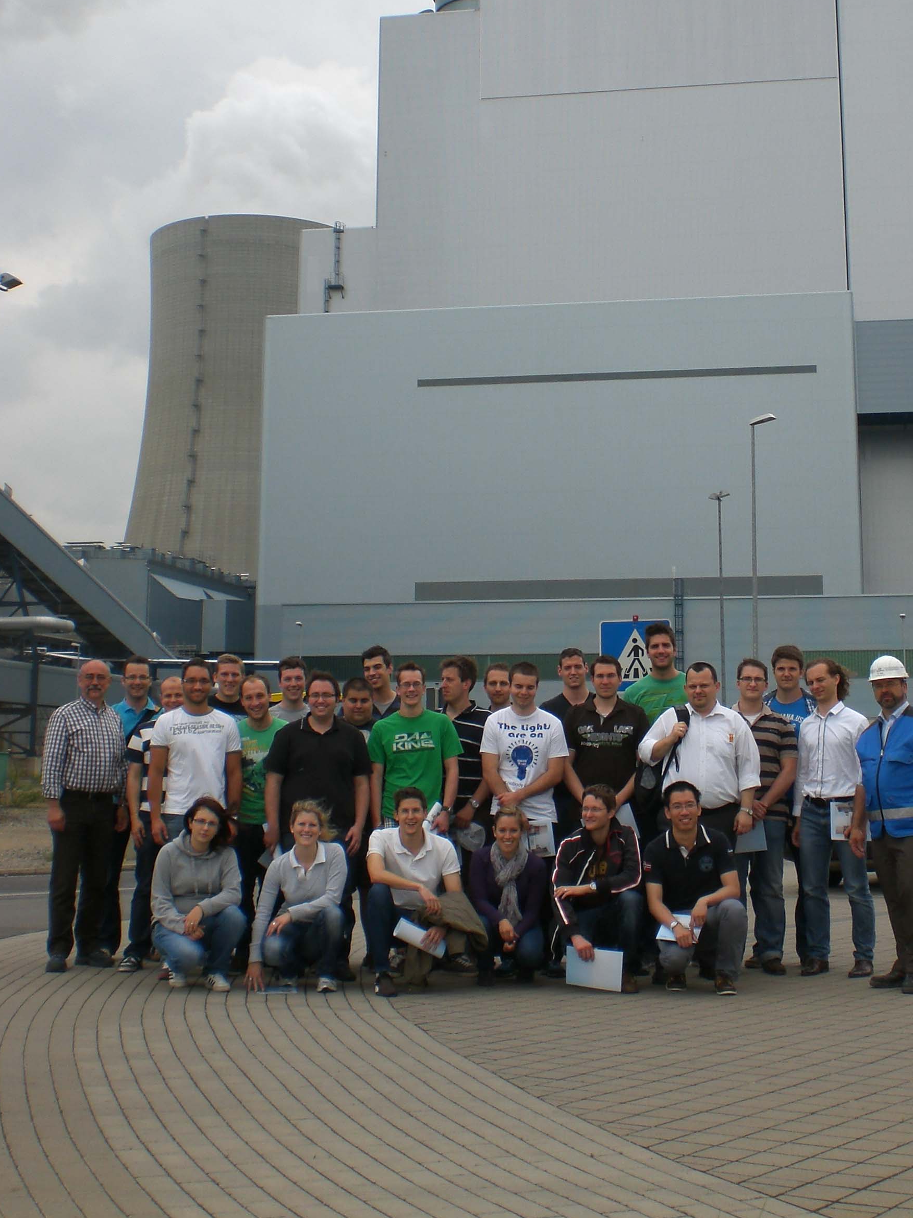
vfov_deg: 38.0
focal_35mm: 50
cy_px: 485
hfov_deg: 29.1
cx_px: 529
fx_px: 1758
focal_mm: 6.3
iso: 50
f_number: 4.4
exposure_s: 1/400
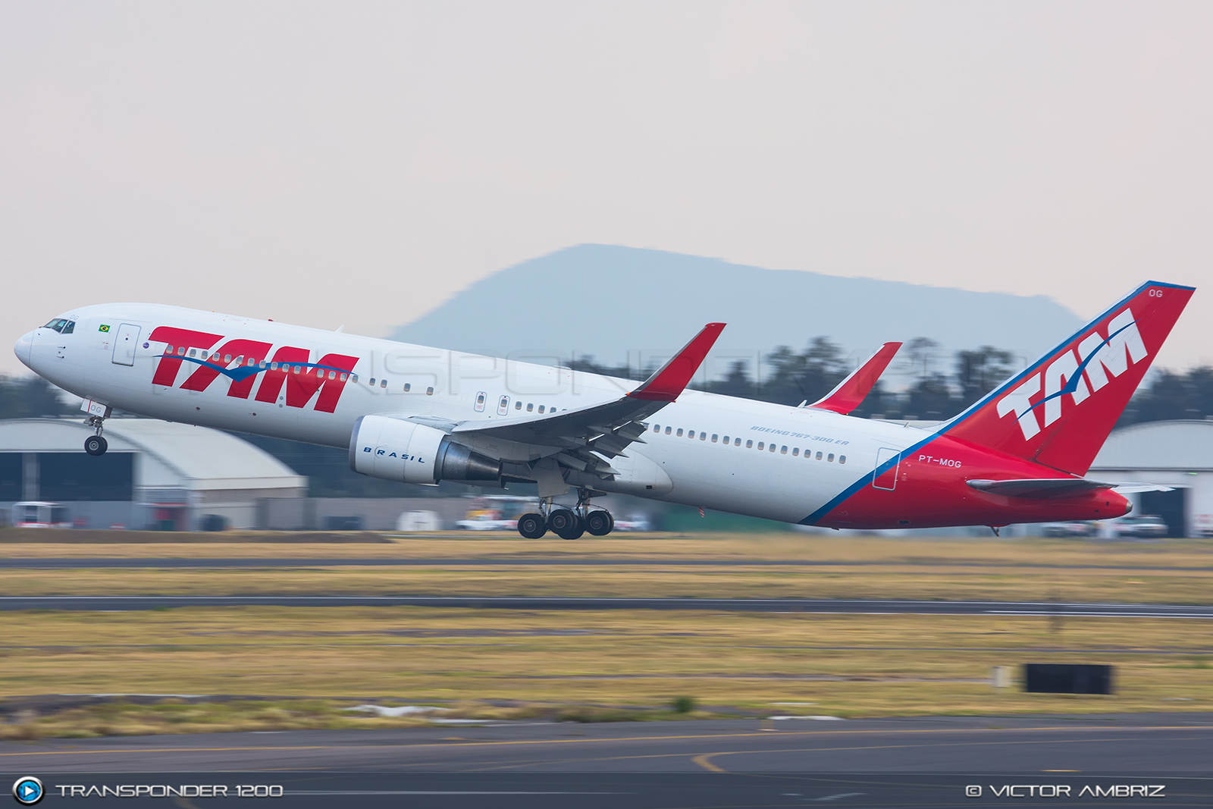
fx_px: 9856
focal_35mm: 292
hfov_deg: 7.0
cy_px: 404
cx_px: 606
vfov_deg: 4.7
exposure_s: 1/160
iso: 160
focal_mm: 195
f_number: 10
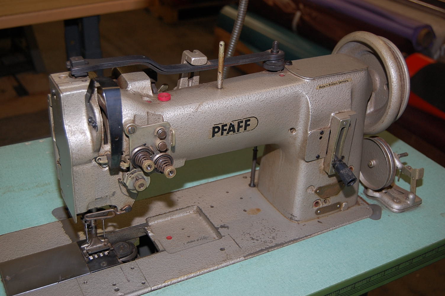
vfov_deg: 28.9
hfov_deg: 42.4
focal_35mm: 46
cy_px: 148
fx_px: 574
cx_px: 222
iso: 400
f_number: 4.5
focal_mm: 31
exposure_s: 1/60
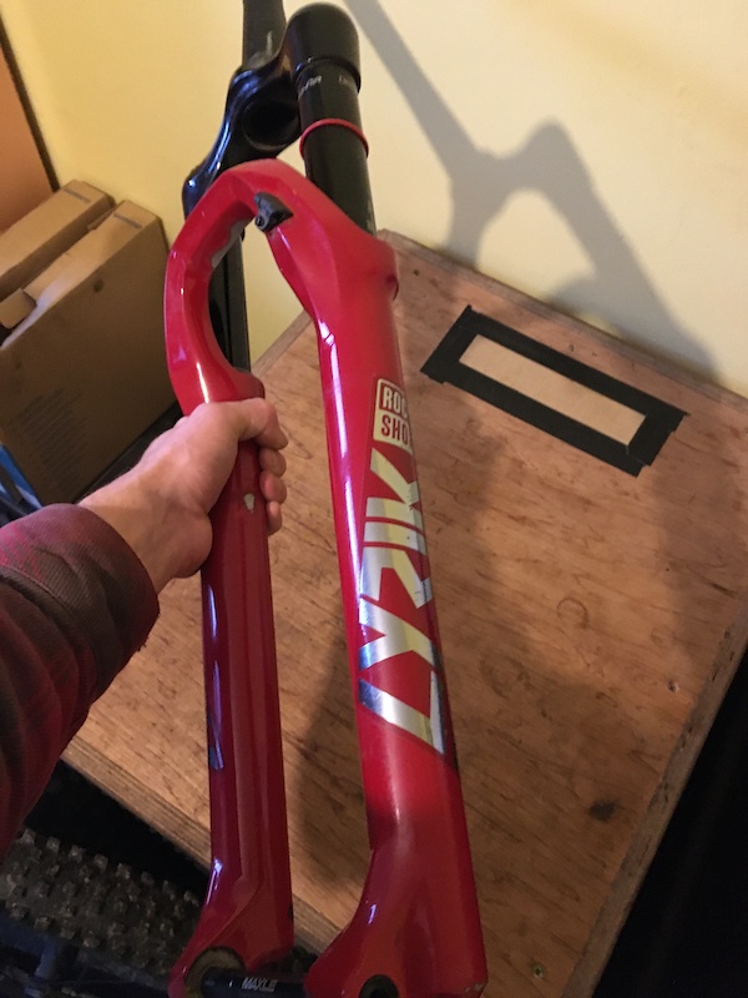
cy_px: 499
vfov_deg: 61.7
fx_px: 836
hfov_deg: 48.2
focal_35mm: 29
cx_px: 374
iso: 320
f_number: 2.2
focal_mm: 4.15
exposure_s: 1/17
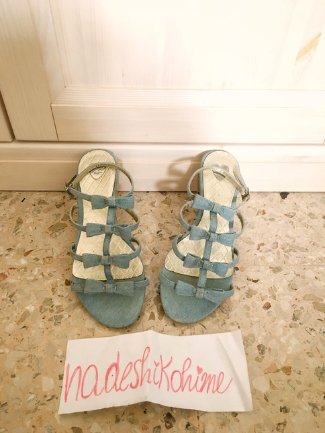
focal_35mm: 29
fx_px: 363
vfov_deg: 61.7
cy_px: 216
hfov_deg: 48.2
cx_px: 162
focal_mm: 4.15
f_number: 2.2
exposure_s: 1/33
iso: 100
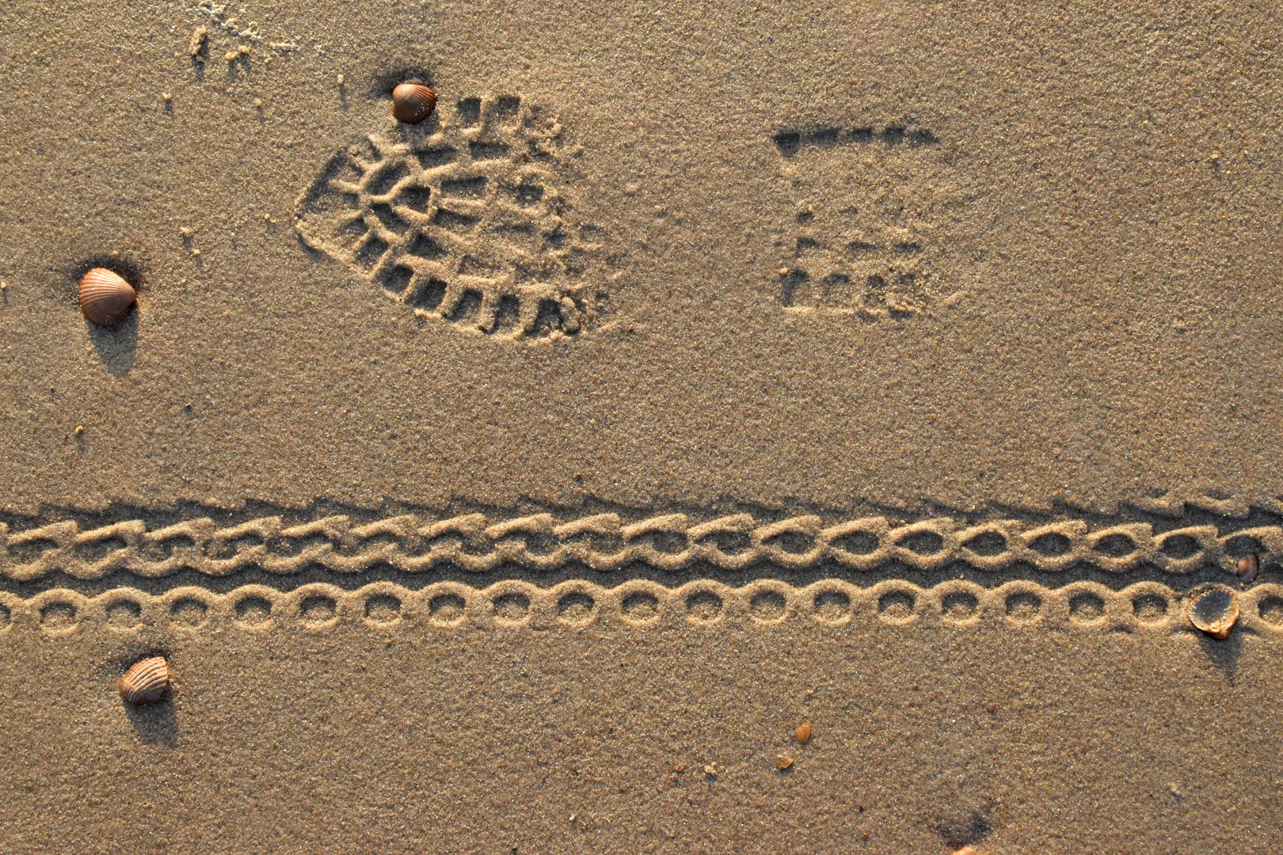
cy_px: 428
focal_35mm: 52
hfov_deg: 37.9
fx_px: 1871
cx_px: 642
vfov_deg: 25.8
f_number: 11
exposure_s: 1/250
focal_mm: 35
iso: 1250
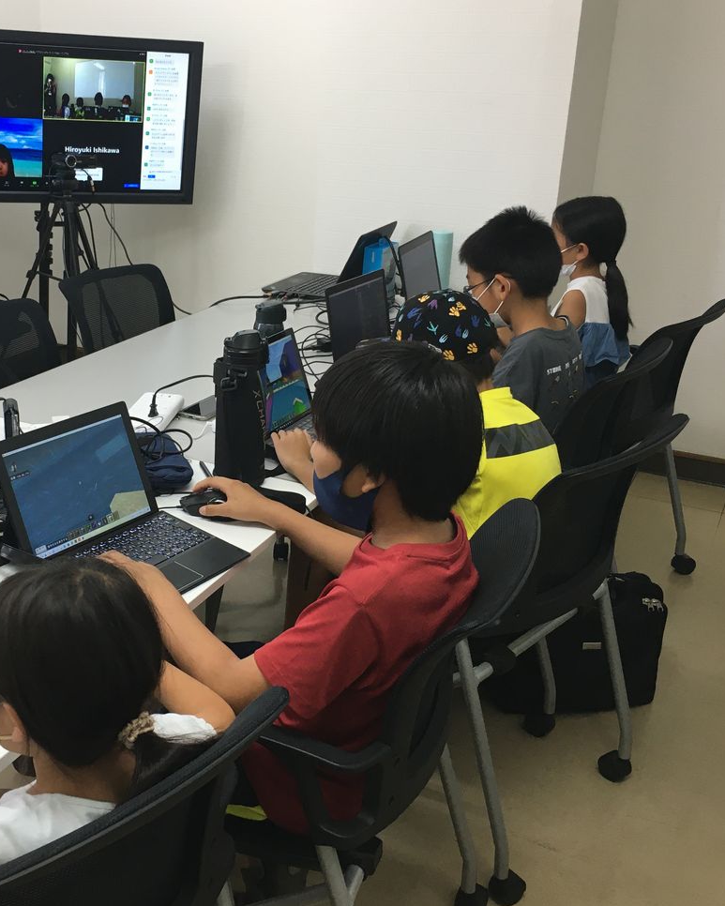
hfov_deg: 36.7
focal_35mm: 40
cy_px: 435
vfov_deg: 45.8
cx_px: 207
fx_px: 1073
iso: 50
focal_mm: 4.15
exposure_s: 1/30
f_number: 2.2
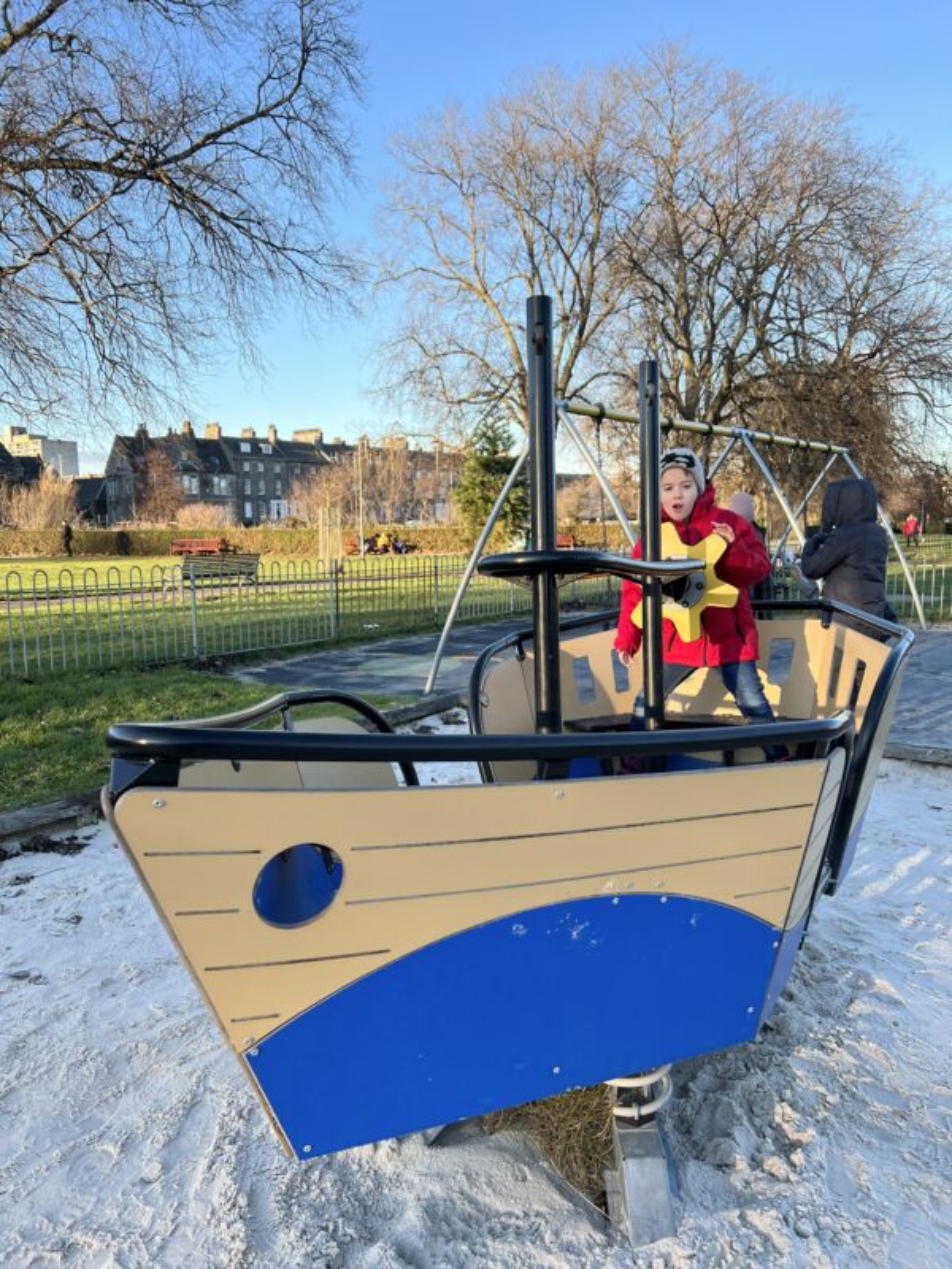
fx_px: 953
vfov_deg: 67.3
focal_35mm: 26
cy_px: 634
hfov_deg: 53.1
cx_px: 476
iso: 50
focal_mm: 5.7
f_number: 1.5
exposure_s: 1/723
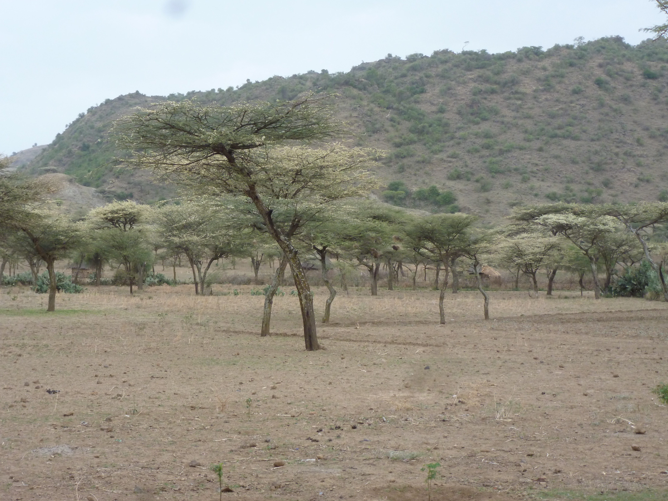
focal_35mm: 62
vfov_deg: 23.7
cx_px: 332
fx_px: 1197
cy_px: 250
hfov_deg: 31.2
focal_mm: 10.9
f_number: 4.5
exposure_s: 1/60
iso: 200
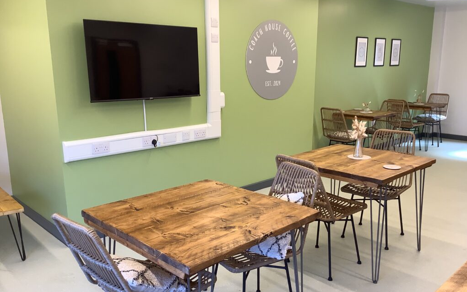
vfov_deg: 38.2
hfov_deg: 58.2
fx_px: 420
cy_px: 163
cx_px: 234
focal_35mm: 33
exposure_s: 1/50
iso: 64
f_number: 2.4
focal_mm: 3.3
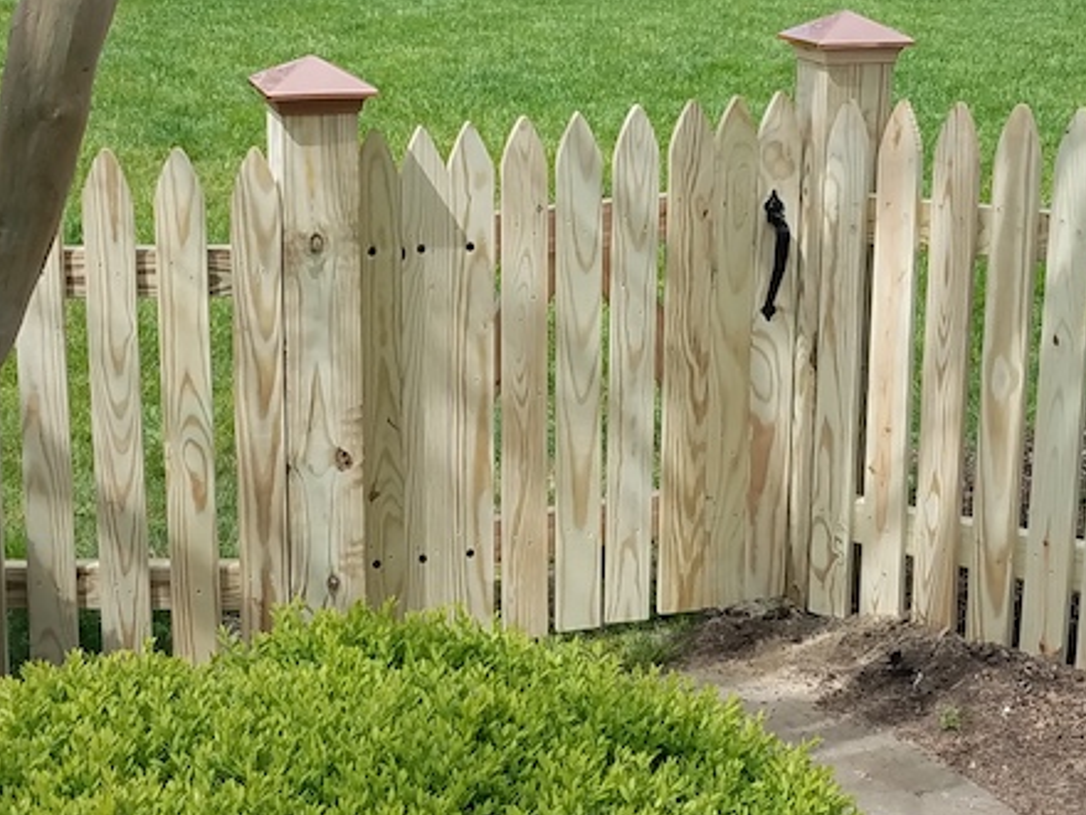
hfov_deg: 28.5
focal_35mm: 68
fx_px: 2133
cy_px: 291
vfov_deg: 21.6
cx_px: 605
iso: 40
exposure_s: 1/1484
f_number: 1.7
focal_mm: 4.2
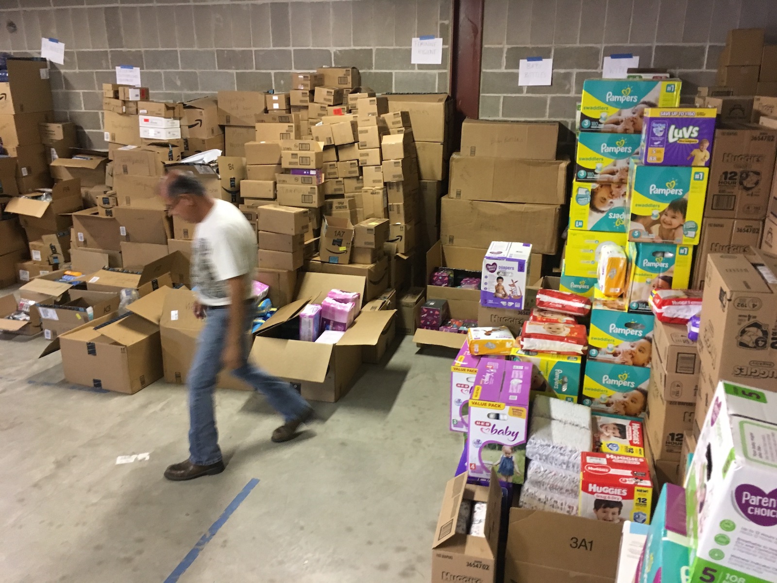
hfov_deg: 61.7
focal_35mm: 29
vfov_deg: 48.2
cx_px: 388
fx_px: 651
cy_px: 292
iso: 200
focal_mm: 4.15
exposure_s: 1/17
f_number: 2.2
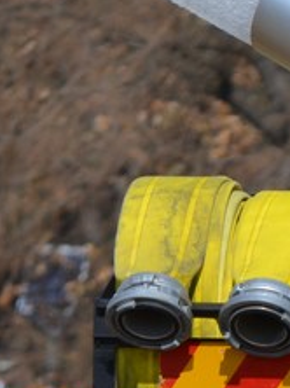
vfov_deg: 1.3
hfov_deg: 1.0
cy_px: 269
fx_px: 16776
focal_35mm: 1499
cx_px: 681
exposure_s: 1/2000
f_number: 7.1
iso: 400
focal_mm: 200
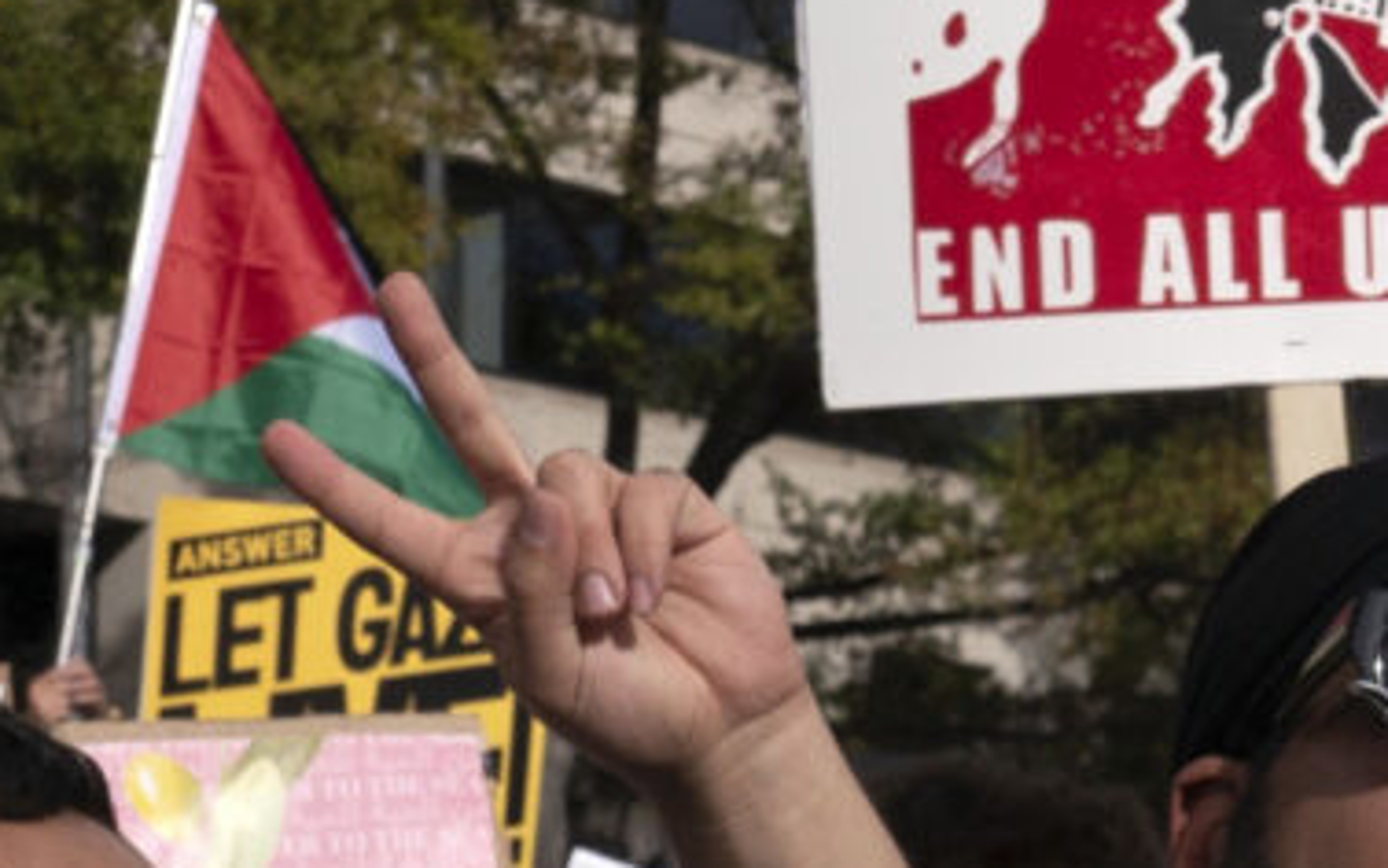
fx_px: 6282
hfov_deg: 12.6
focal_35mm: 166
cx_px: 957
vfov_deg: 7.7
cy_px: 1528
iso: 100
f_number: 9
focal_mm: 24
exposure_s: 1/640
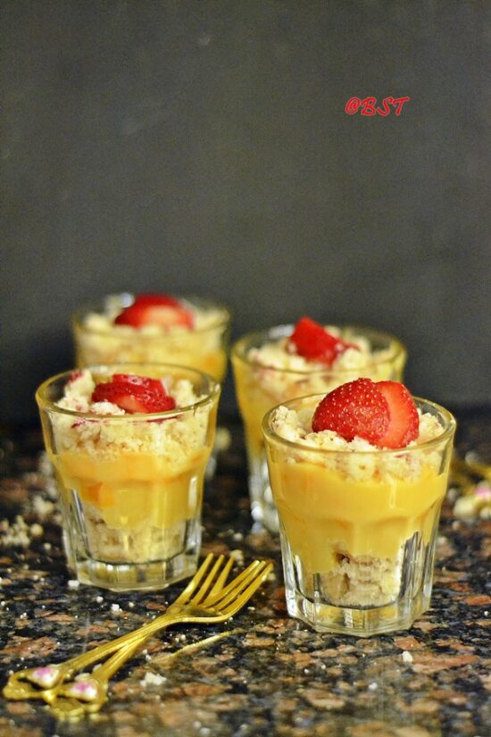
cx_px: 246
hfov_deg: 18.2
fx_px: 1534
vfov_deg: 27.0
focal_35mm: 75
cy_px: 368
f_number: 1.8
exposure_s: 1/20
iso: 3200
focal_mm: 50
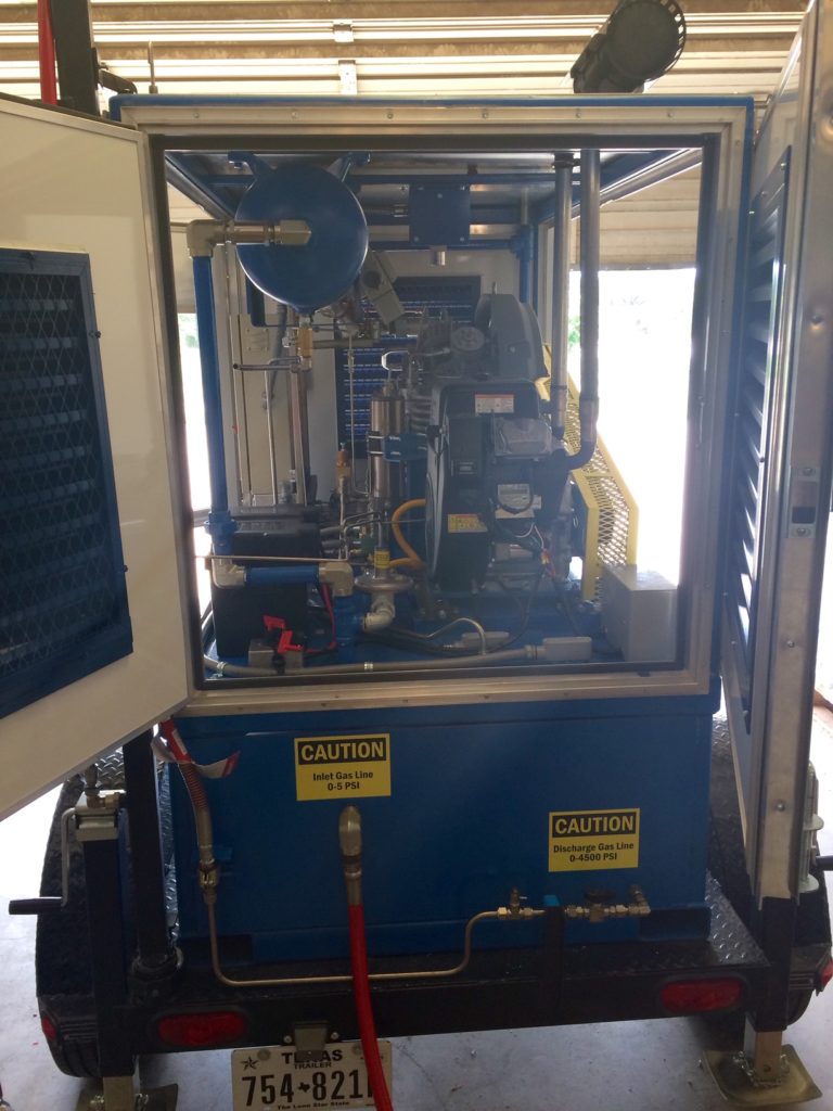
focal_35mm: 29
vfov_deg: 61.7
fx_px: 930
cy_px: 556
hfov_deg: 48.2
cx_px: 416
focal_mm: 4.15
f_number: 2.2
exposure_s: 1/40
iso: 32
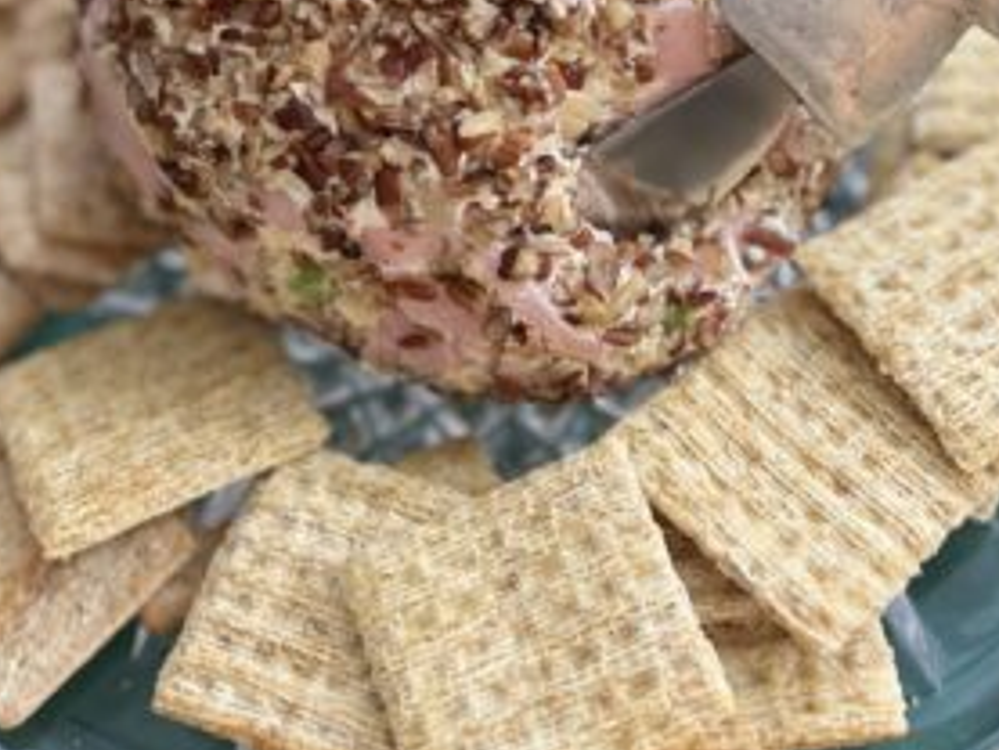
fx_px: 1299
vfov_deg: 31.6
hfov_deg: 41.9
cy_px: 188
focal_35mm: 45
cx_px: 577
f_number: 1.5
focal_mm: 5.7
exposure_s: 1/60
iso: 400
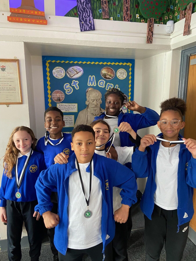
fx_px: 196
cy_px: 130
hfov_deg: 53.1
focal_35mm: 26
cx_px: 98
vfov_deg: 67.3
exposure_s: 1/50
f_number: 1.8
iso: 400
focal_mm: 4.25
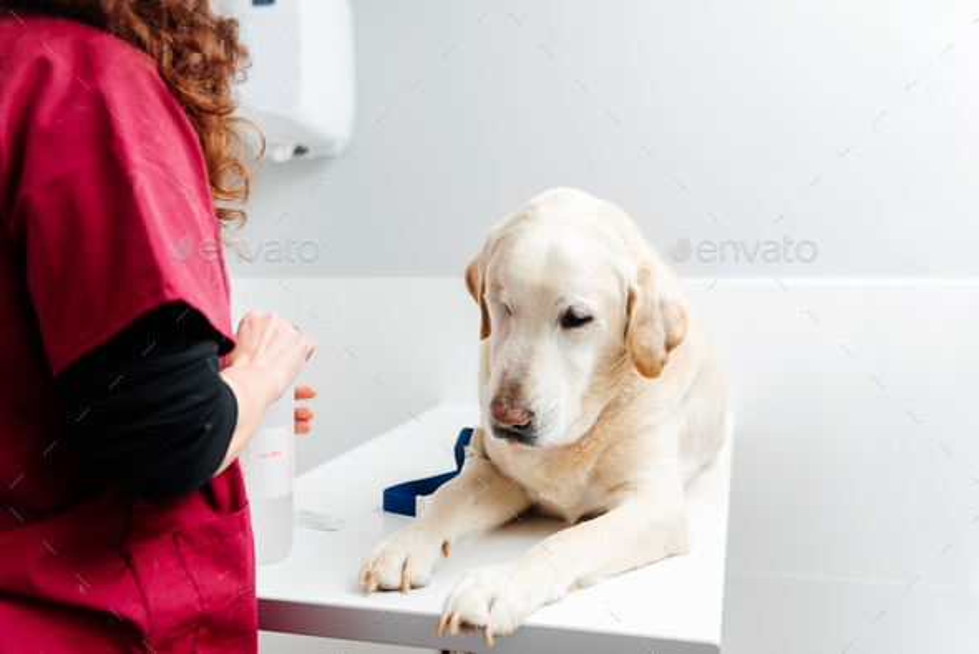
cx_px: 490
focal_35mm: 34
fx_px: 925
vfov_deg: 38.9
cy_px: 327
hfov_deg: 55.8
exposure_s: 1/200
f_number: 2.8
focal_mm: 34
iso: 100
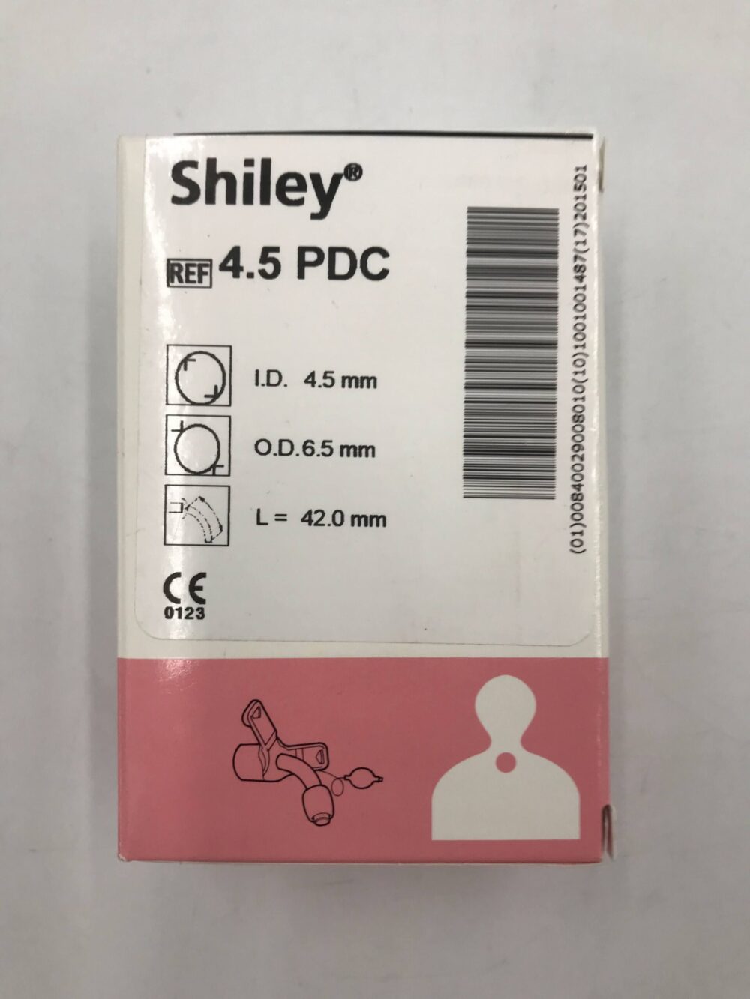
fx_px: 809
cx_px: 375
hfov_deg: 49.8
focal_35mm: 28
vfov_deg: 63.4
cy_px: 500
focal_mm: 3.99
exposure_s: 1/60
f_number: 1.8
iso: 32
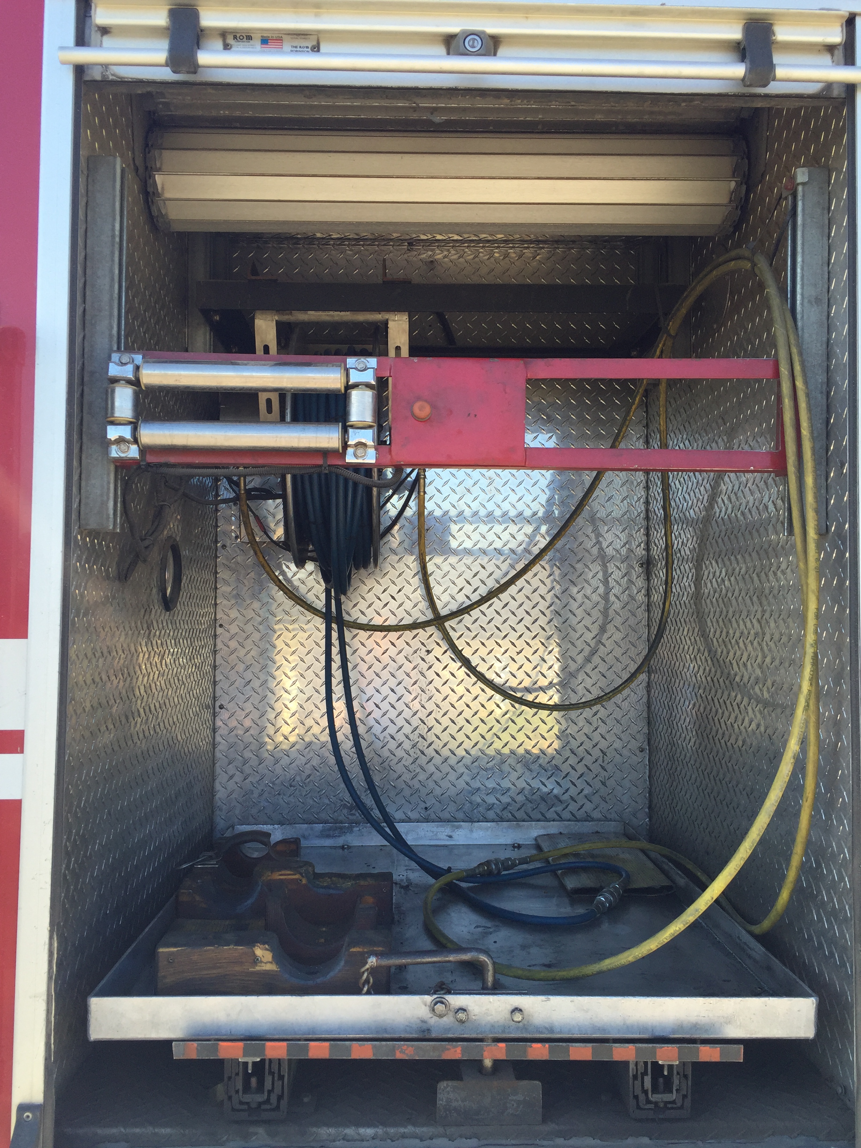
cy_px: 574
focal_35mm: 29
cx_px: 430
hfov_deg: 48.2
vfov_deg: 61.7
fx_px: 962
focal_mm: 4.15
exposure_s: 1/391
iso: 32
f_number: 2.2
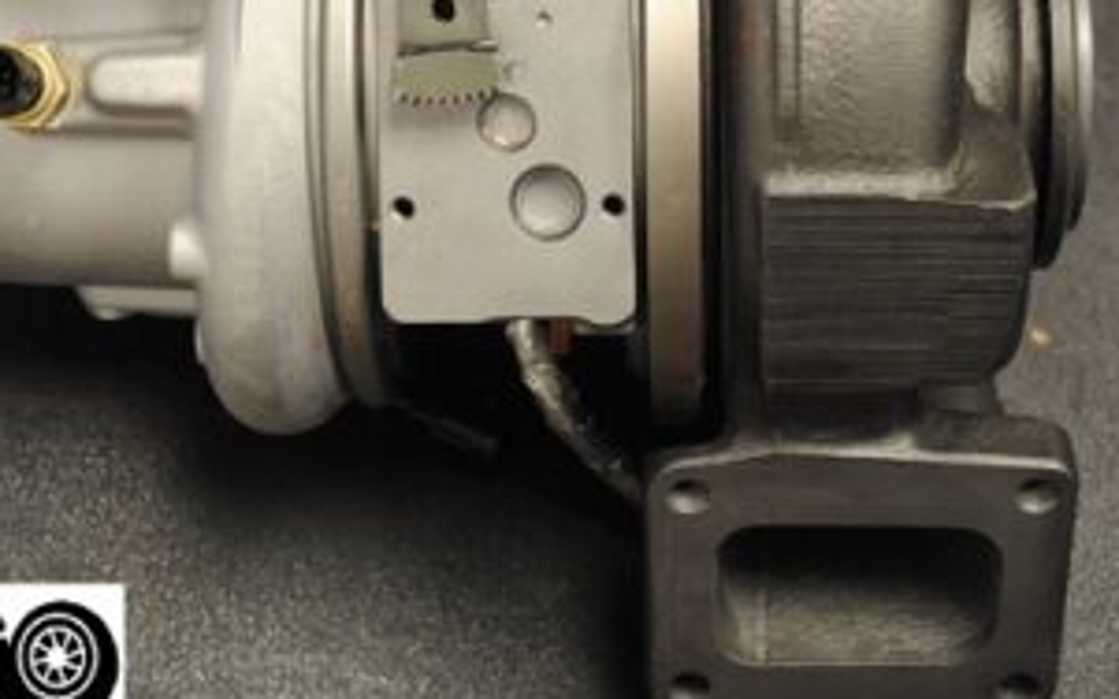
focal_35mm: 78
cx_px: 472
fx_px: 2378
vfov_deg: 16.6
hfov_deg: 26.4
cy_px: 173
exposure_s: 1/20
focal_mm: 32
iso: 400
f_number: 4.8
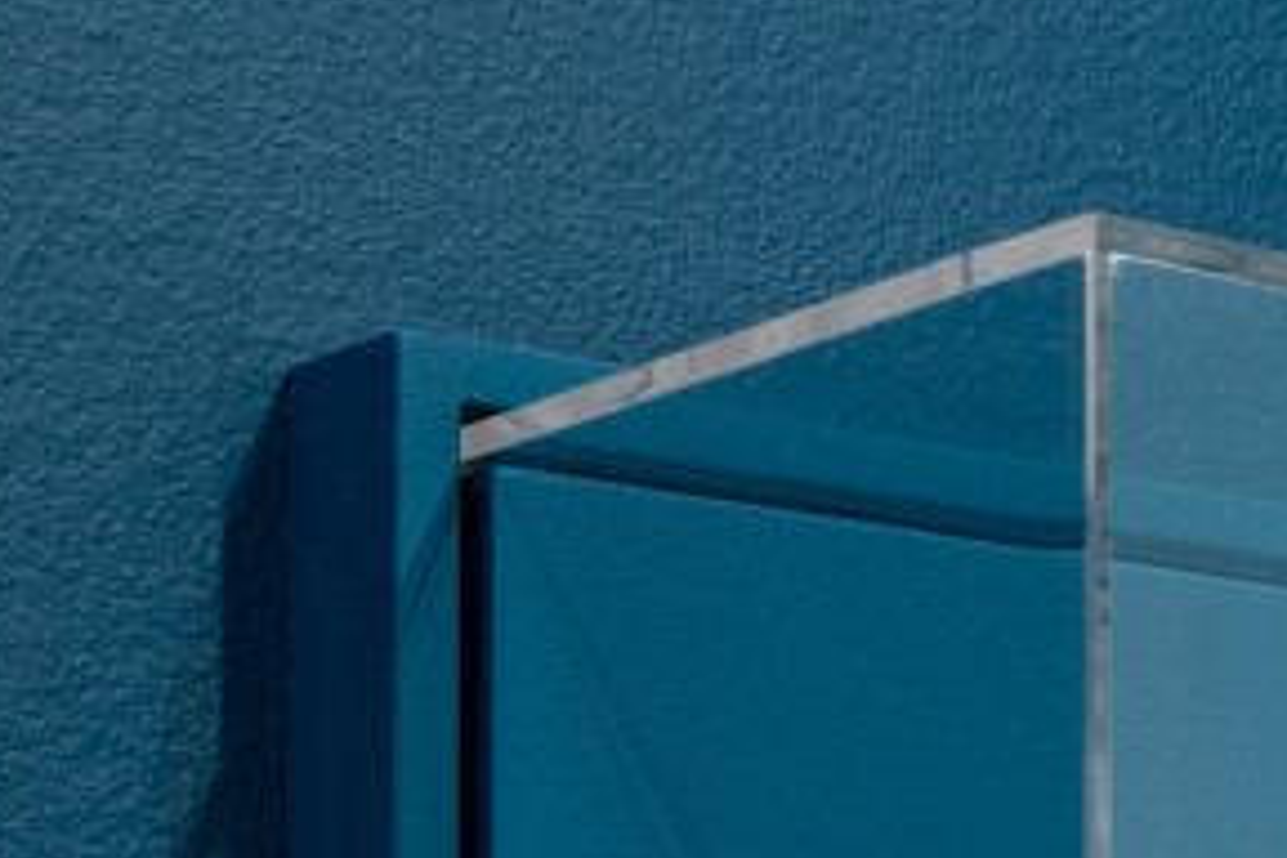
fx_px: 5362
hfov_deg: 12.6
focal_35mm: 150
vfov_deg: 8.8
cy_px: 1575
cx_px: 2208
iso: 400
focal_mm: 40
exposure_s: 1
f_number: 11
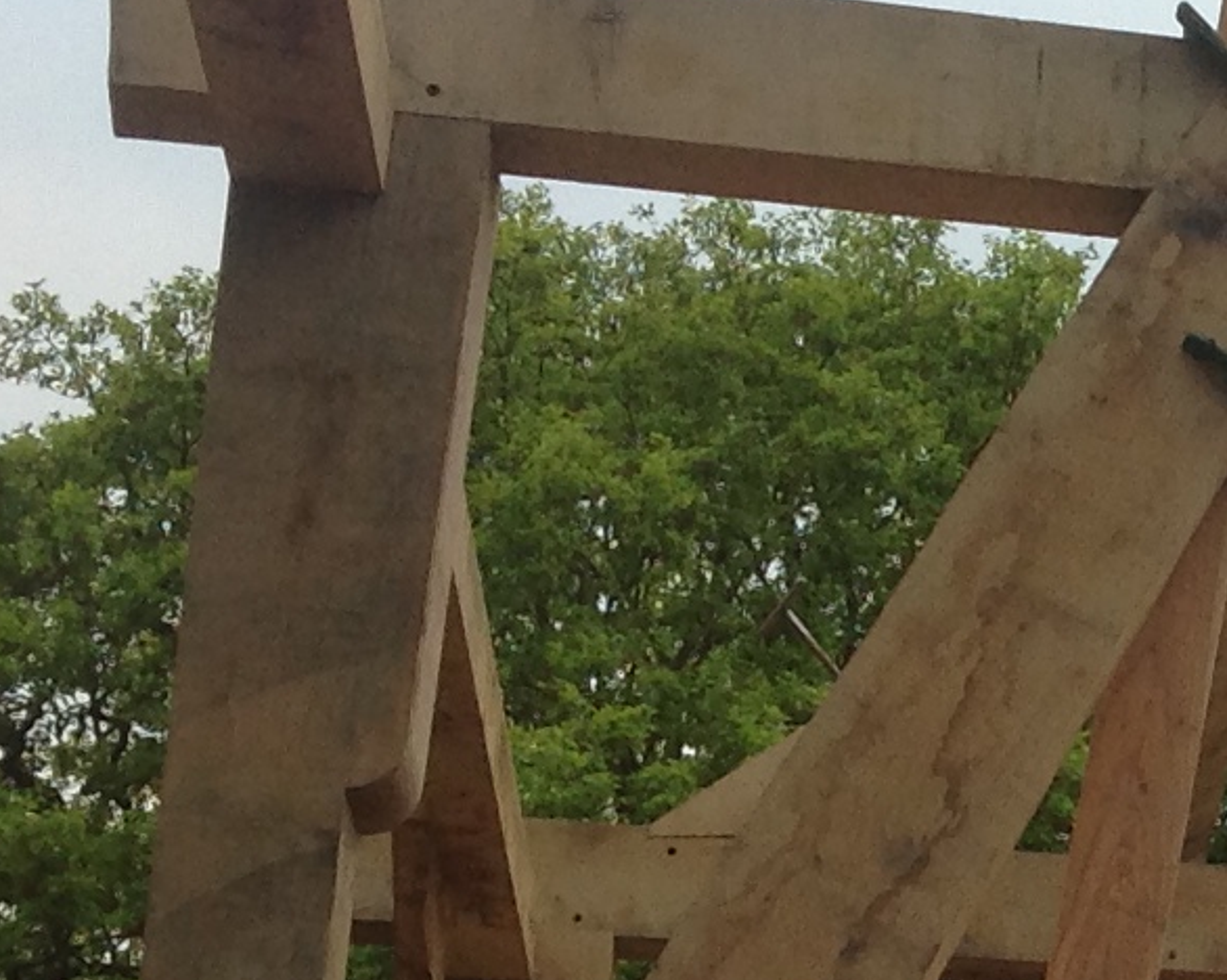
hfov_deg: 11.7
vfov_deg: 10.2
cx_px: 2301
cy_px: 894
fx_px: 5480
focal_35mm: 151
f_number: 2.4
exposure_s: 1/120
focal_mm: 4.28
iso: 64
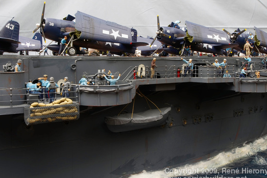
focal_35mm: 44
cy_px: 78
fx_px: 326
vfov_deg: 30.5
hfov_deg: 44.5
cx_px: 125
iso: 200
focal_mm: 24
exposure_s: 1/4
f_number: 22
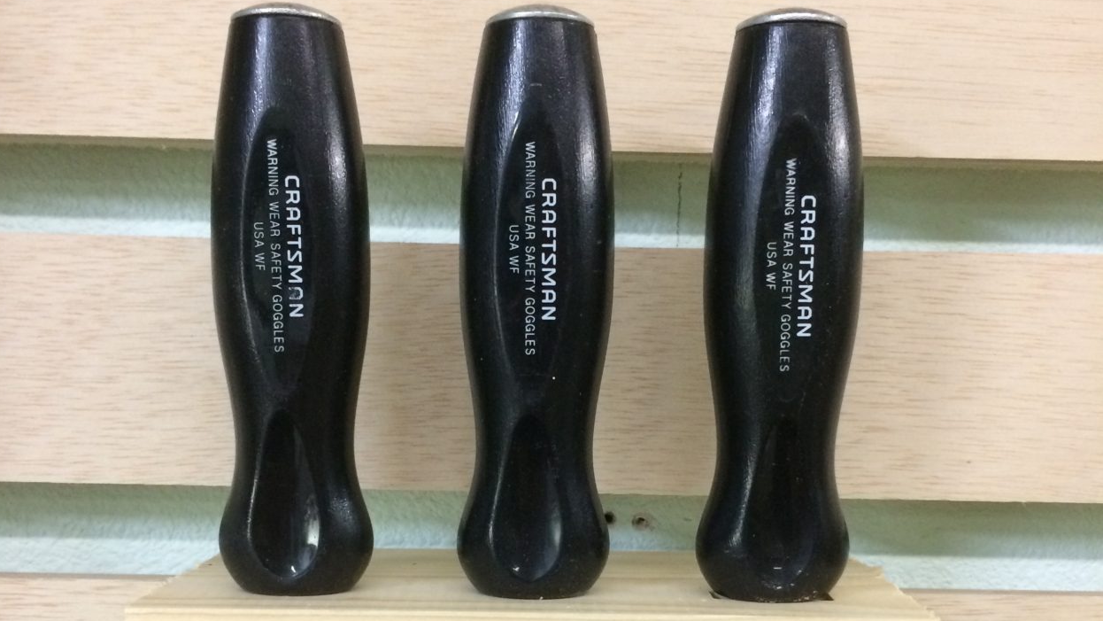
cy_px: 511
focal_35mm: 43
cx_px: 541
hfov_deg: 47.4
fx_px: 1258
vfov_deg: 27.1
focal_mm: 4.15
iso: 250
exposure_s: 1/30
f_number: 2.2
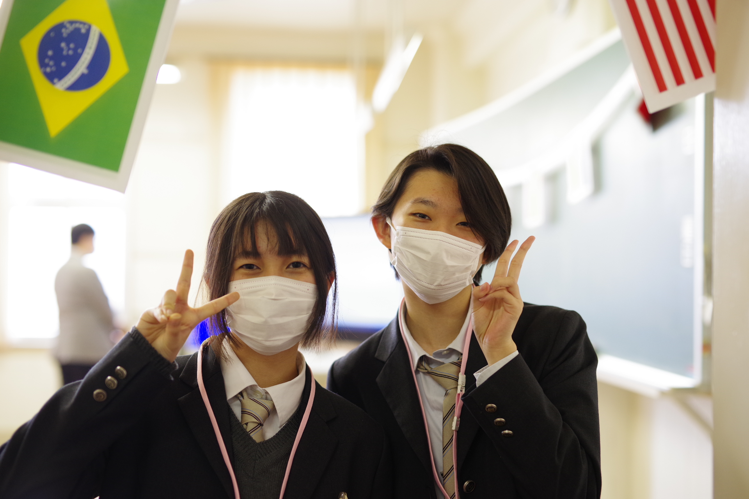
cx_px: 374
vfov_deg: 27.0
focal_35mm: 50
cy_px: 250
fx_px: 1040
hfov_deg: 39.6
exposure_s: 1/100
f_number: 2
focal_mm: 50
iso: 1000
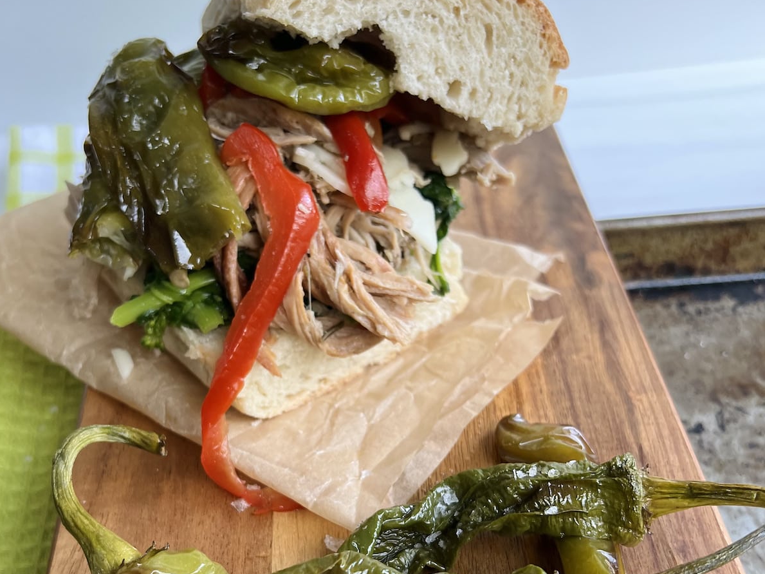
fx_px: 773
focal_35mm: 35
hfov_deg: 52.6
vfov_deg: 39.9
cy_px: 403
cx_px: 380
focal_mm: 5.7
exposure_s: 1/121
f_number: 1.5
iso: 125
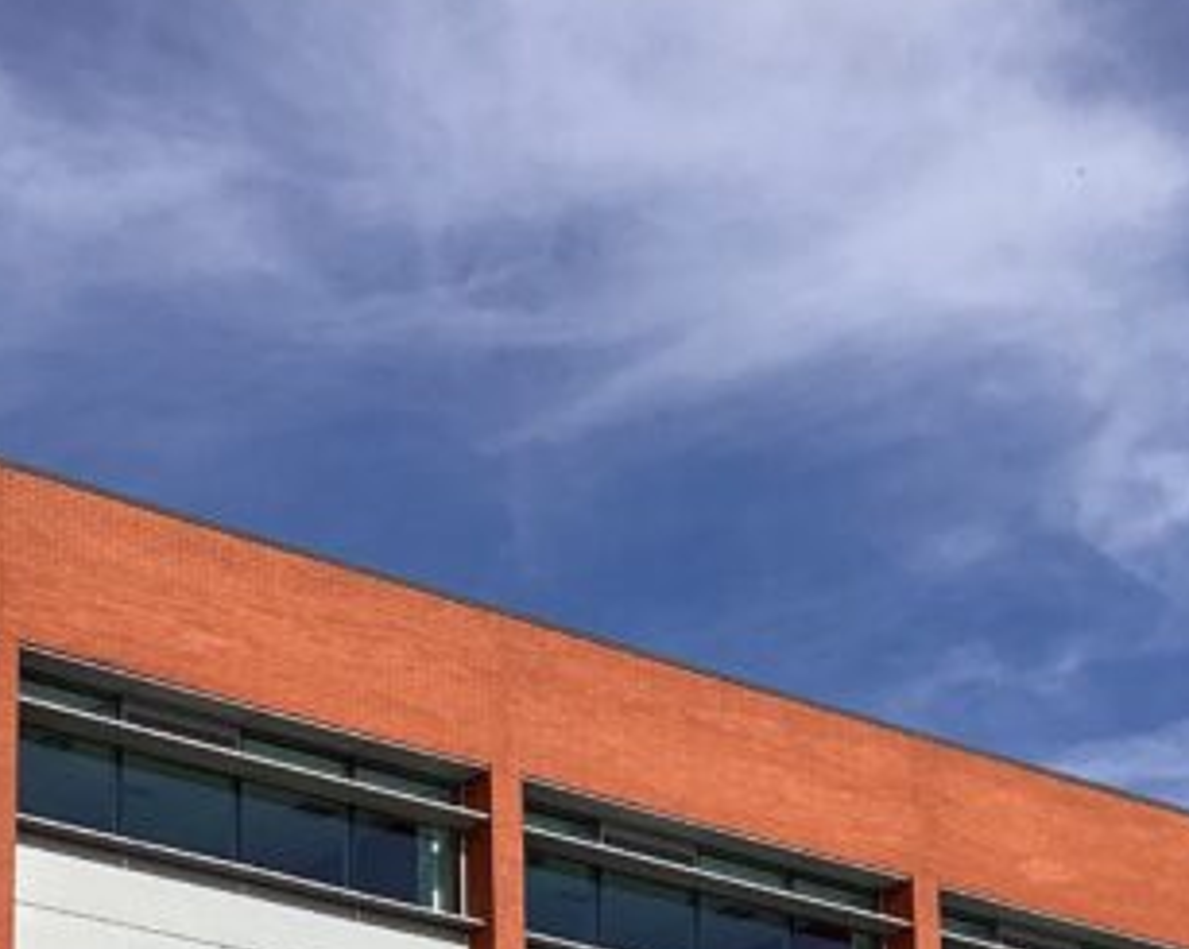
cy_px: 1371
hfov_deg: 19.0
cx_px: 407
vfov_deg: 14.3
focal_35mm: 101
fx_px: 3551
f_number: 2.4
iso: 25
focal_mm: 3.3
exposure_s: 1/2632
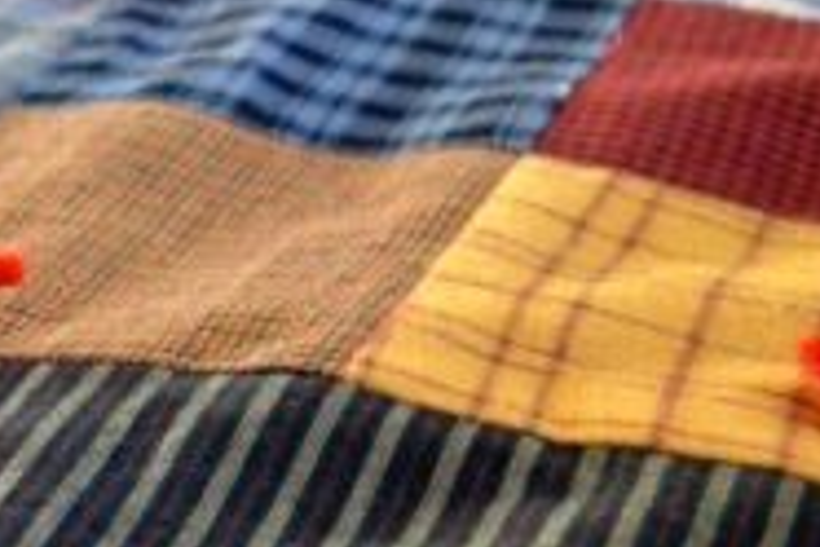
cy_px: 470
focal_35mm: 147
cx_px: -278
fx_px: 3348
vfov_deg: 9.3
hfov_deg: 13.4
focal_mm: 24
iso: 1600
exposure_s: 1/125
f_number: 4.5
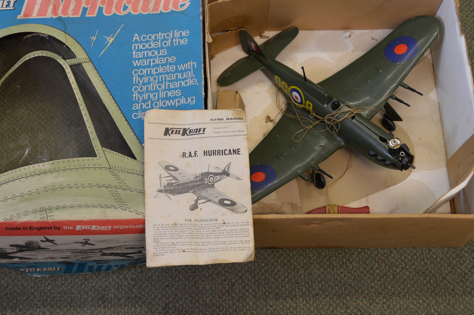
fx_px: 776
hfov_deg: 33.9
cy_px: 130
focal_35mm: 59
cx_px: 207
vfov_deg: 22.9
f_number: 4.5
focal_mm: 28
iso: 400
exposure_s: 1/30
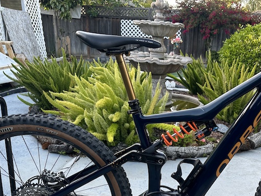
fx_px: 287
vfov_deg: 37.1
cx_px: 183
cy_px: 139
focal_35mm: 38
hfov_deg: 47.8
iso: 64
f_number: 1.78
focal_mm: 6.86
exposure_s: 1/173
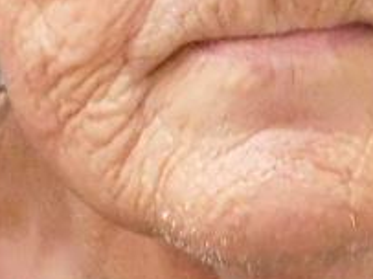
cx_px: 217
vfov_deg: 1.0
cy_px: -4
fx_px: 15303
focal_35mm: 1421
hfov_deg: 1.4
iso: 800
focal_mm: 32.2
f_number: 5.3
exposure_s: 1/13
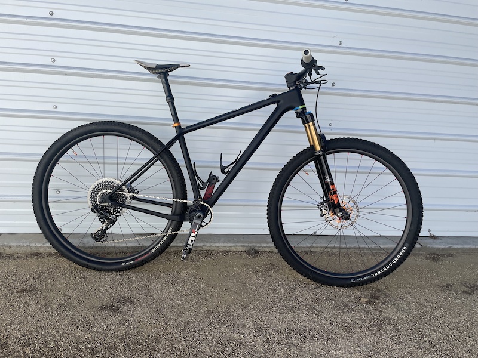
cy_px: 179
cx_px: 239
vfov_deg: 53.1
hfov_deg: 67.3
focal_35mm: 26
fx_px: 359
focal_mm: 4.2
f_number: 1.6
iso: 32
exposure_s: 1/1715
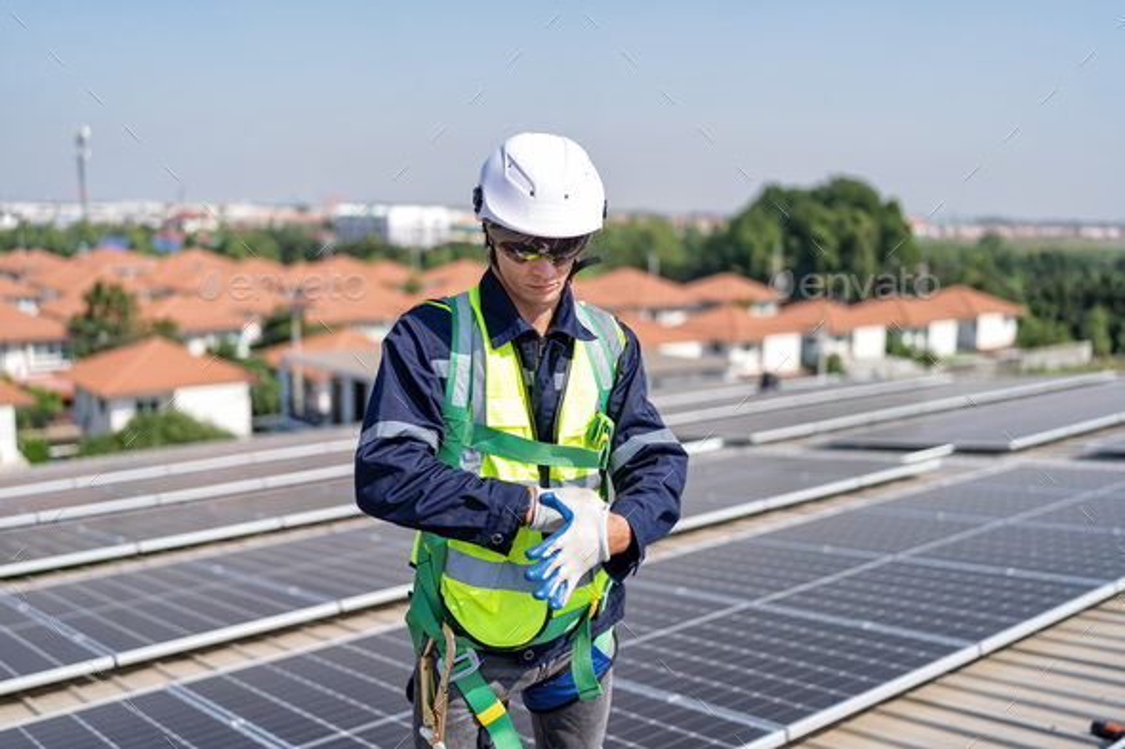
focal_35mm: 35
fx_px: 1093
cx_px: 562
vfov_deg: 37.8
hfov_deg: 54.4
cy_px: 374
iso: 100
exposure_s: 1/8000
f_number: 1.4
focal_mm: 35
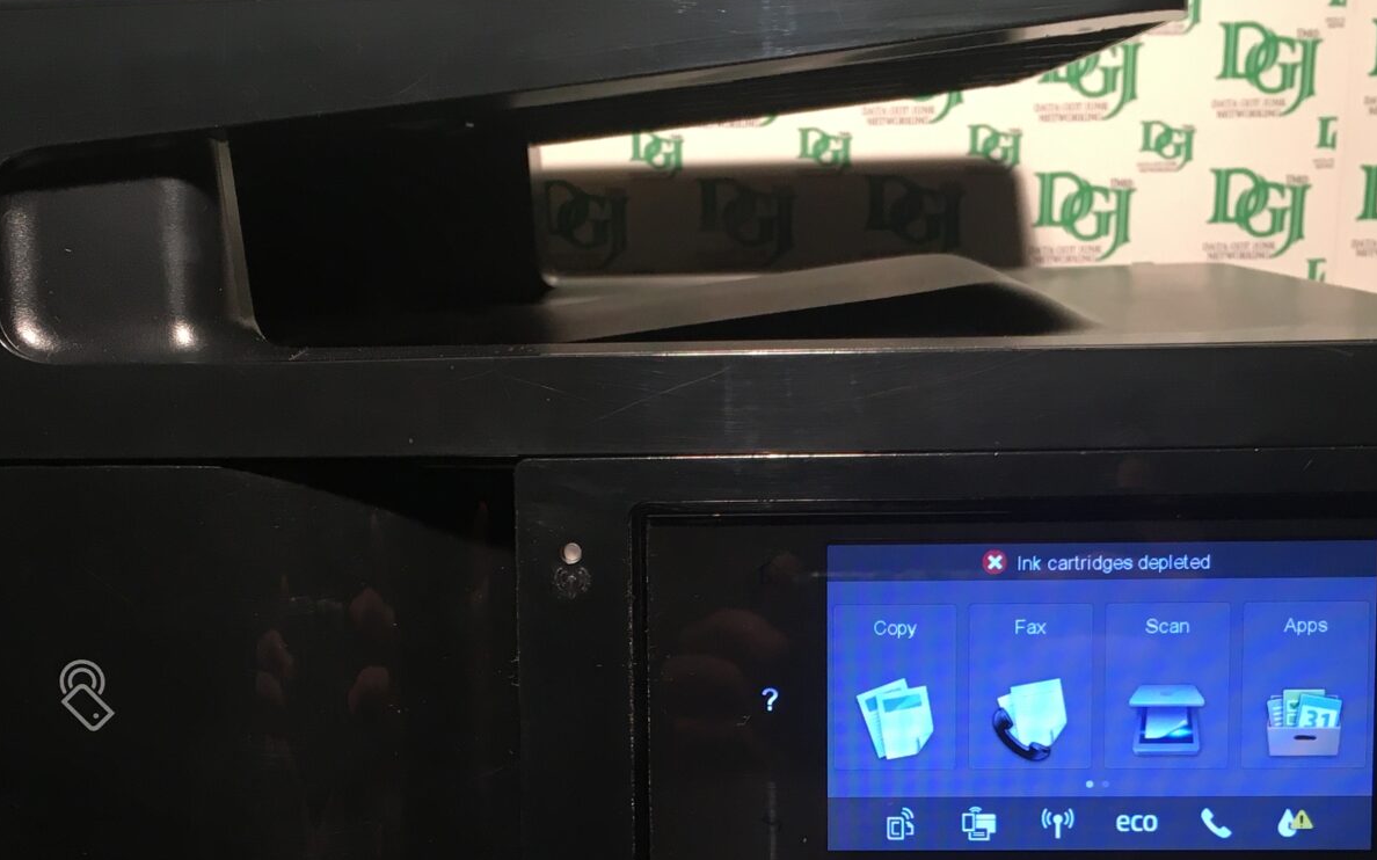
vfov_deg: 23.6
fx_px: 1989
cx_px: 734
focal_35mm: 53
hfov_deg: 38.2
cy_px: 807
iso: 25
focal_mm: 4.15
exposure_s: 1/30
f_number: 2.2
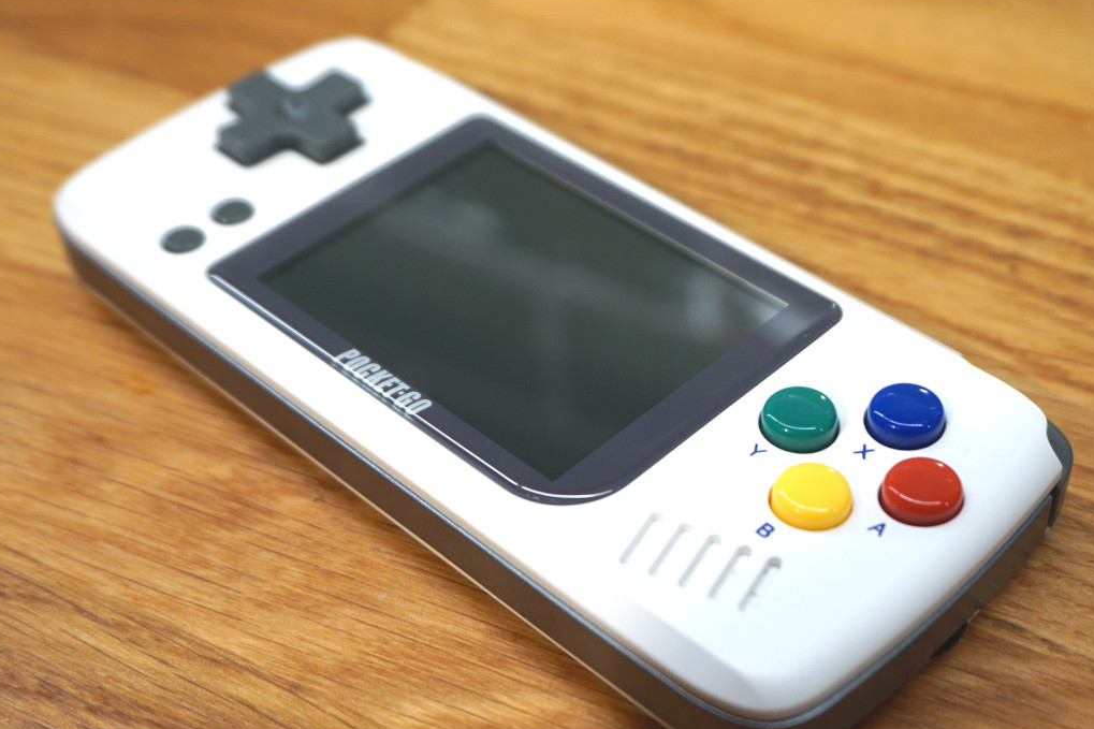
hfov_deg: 37.5
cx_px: 582
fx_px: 1610
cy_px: 419
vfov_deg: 25.5
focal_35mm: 53
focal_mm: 24
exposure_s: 1/60
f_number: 4.5
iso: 320
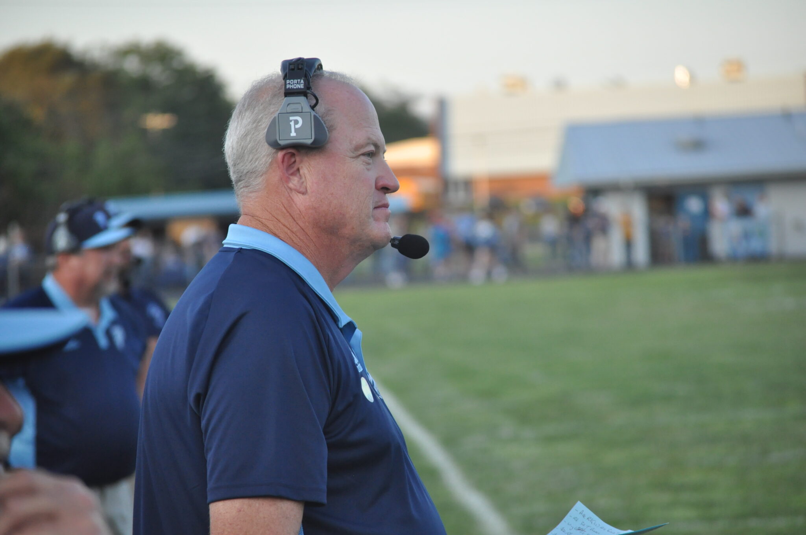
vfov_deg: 7.9
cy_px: 268
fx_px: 3891
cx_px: 403
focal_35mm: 174
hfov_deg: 11.8
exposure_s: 1/500
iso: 800
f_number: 4.8
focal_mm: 116
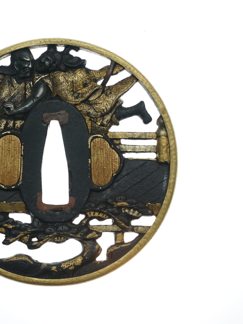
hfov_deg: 14.6
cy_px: 162
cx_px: 61
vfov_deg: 19.4
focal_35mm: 101
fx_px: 945
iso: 250
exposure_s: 1/100
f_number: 8
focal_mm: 70
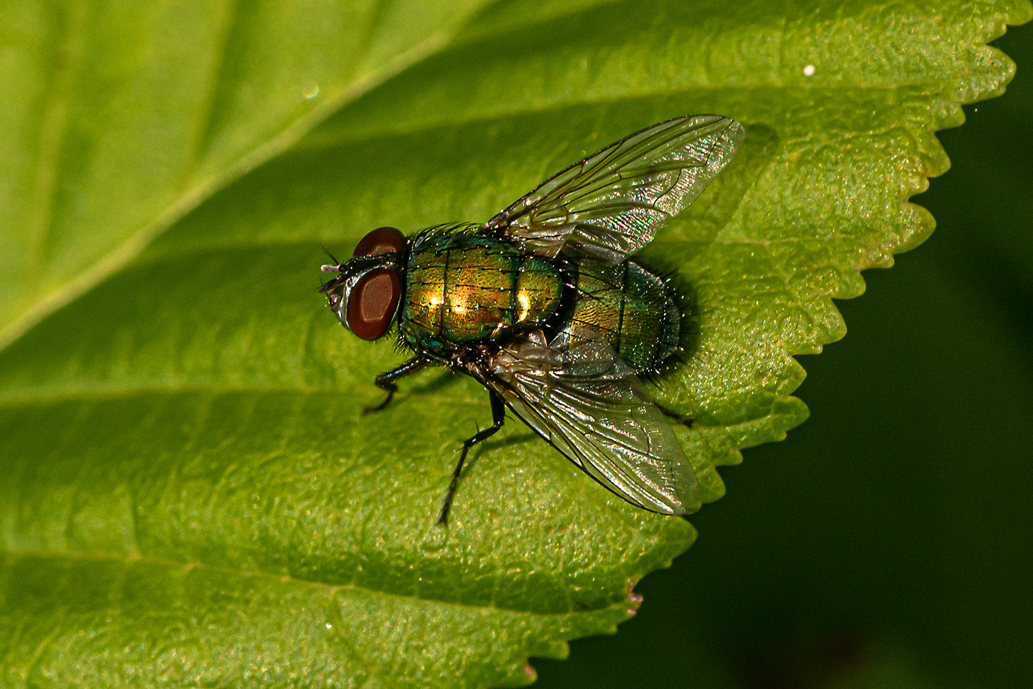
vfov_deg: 10.2
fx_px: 3873
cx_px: 516
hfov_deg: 15.2
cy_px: 344
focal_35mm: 135
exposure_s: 1/160
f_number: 11
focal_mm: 90
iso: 320
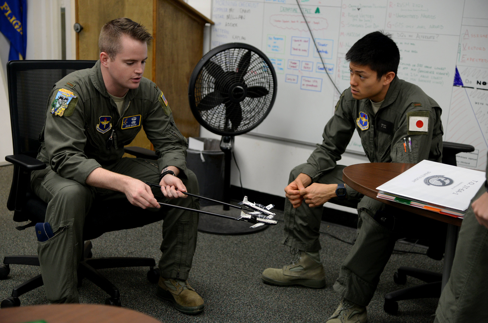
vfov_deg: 23.3
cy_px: 162
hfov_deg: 34.5
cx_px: 244
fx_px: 785
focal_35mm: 58
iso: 1250
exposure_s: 1/80
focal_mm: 58
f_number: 4
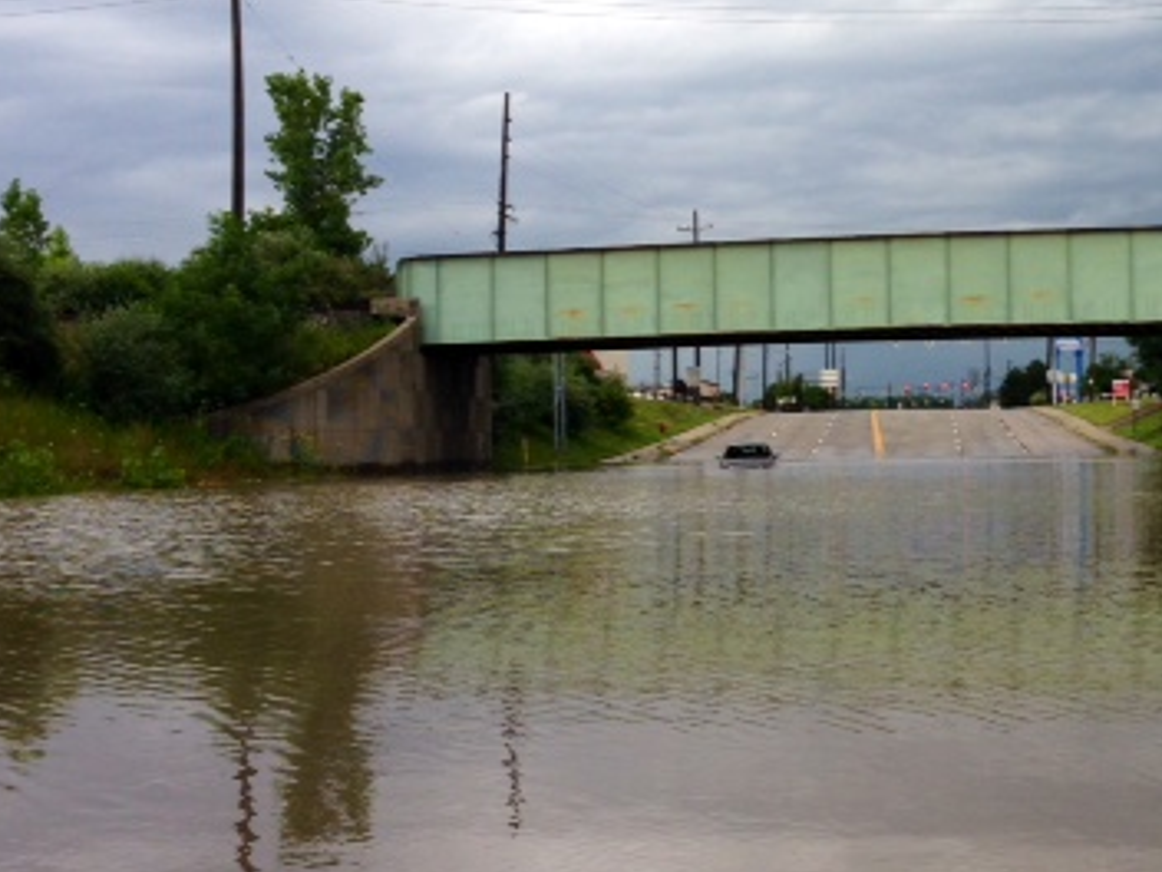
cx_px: 872
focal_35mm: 60
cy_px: 416
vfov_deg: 24.4
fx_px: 2014
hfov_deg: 31.6
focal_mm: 4.12
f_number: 2.4
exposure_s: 1/157
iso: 50
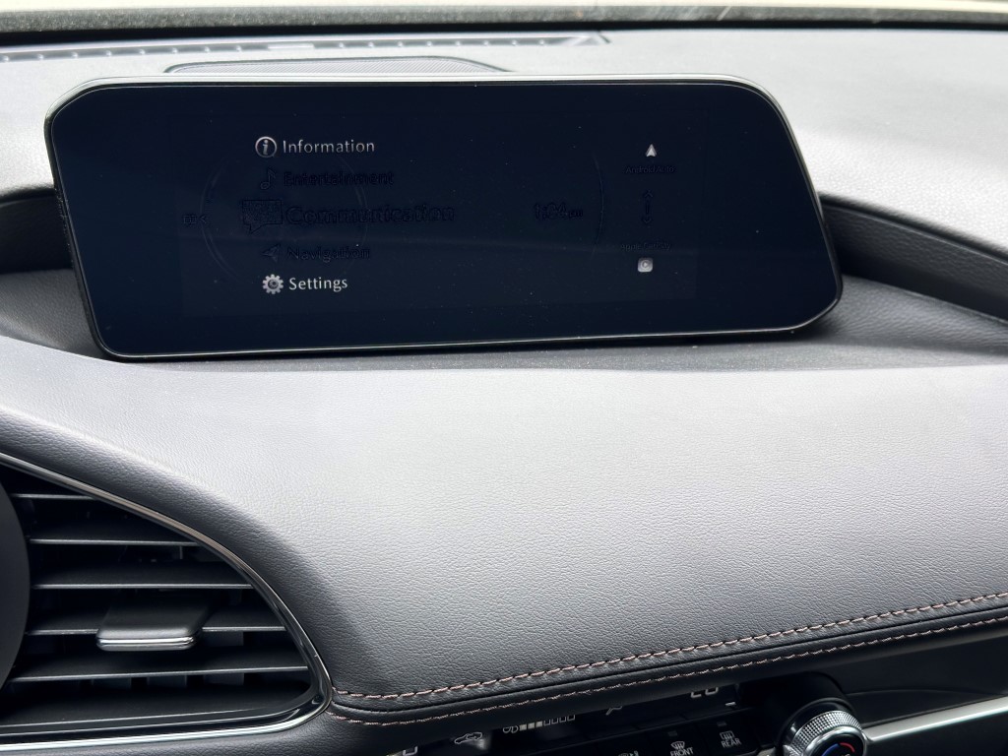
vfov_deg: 30.3
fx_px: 1398
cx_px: 504
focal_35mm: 48
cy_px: 378
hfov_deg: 39.7
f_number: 1.78
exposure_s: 1/349
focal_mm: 6.86
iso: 64
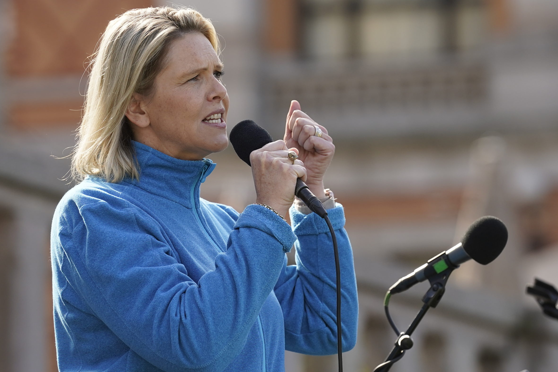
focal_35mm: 326
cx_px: 288
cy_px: 192
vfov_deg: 4.2
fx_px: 5053
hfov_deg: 6.3
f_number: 4
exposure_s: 1/1000
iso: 500
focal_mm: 200
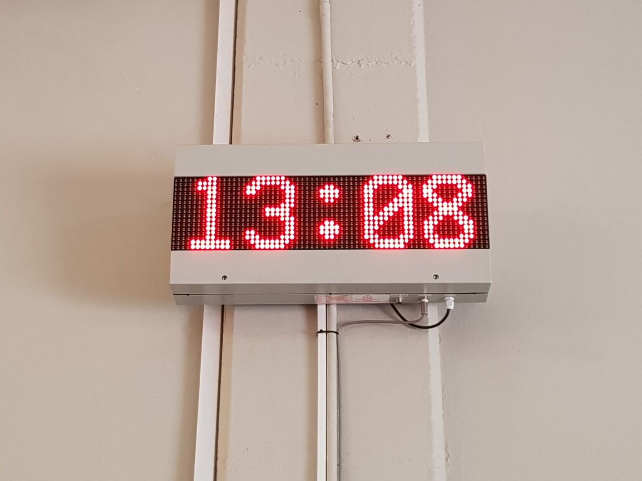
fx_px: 482
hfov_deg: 67.3
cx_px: 321
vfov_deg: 53.1
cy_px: 240
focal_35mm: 26
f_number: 1.7
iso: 125
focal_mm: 4.2
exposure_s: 1/50
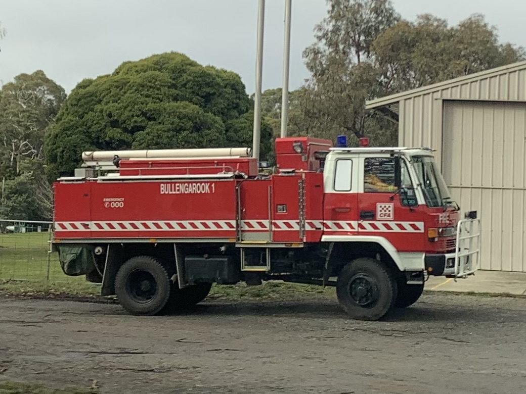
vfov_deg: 53.1
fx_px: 395
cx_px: 263
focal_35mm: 26
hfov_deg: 67.3
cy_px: 197
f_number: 1.8
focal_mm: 4.25
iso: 25
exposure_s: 1/375
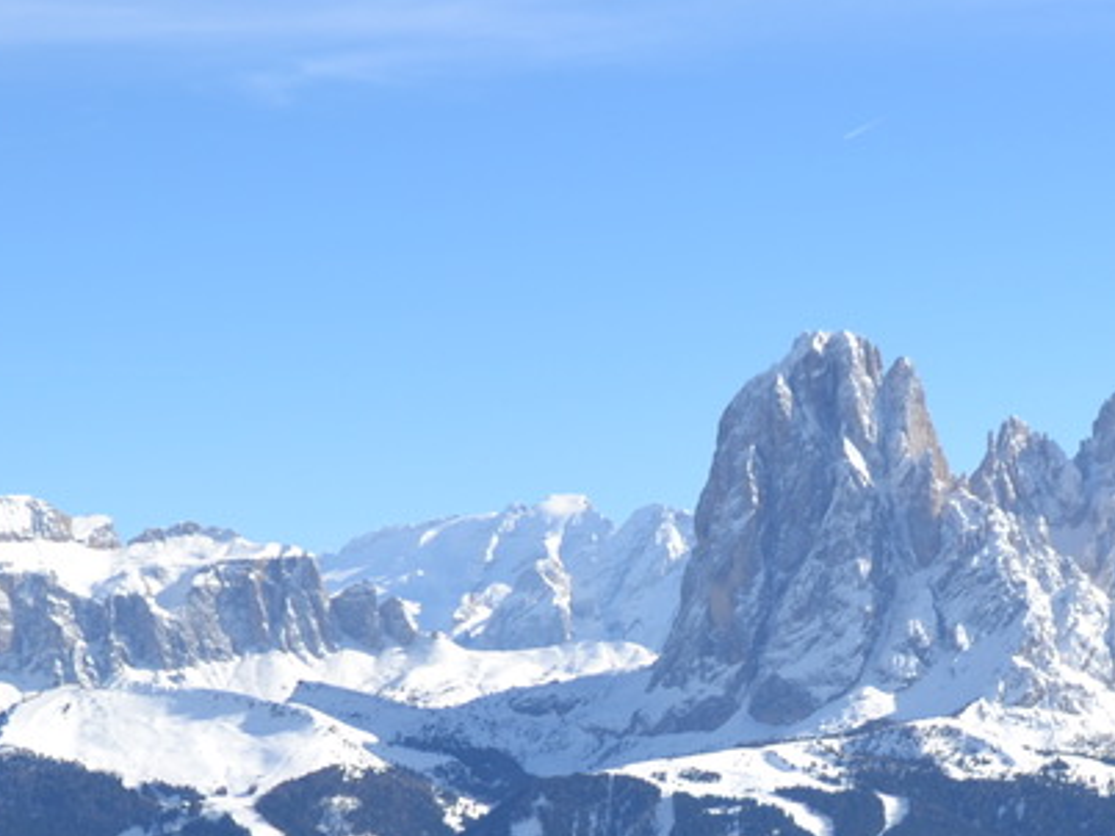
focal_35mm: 115
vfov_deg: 12.7
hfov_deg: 17.2
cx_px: 711
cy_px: 915
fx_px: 3688
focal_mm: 25
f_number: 9
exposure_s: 1/320
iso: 100
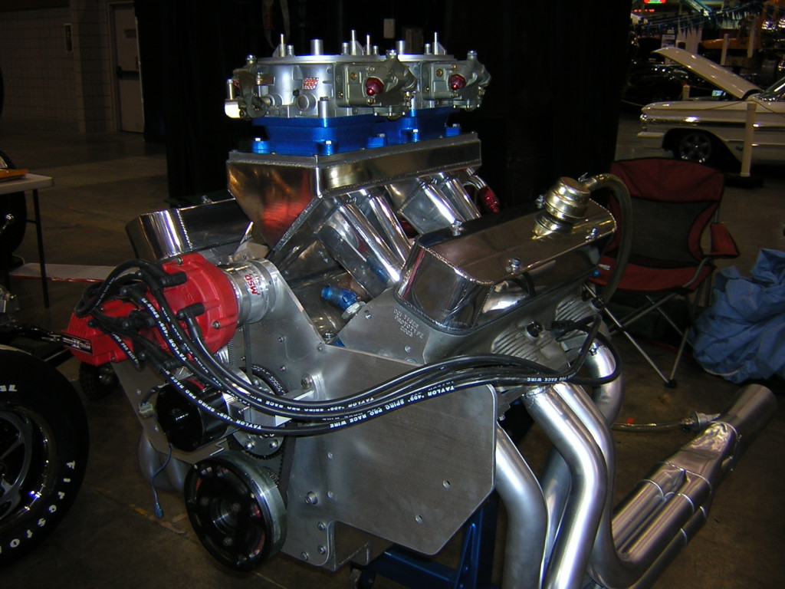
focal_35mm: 36
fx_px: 816
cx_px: 392
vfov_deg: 39.7
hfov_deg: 51.4
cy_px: 294
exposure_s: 1/60.1
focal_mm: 4.7
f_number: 2.6
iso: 100
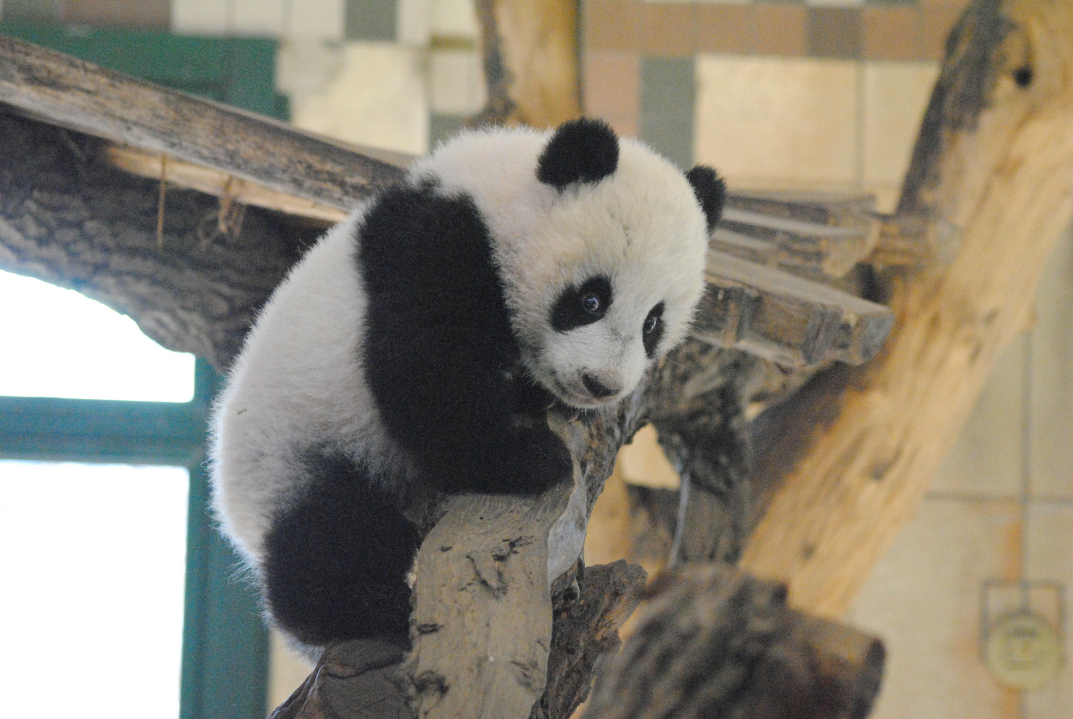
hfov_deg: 11.2
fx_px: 5461
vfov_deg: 7.5
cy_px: 360
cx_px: 536
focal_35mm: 183
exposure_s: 1/320
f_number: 4.5
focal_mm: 122
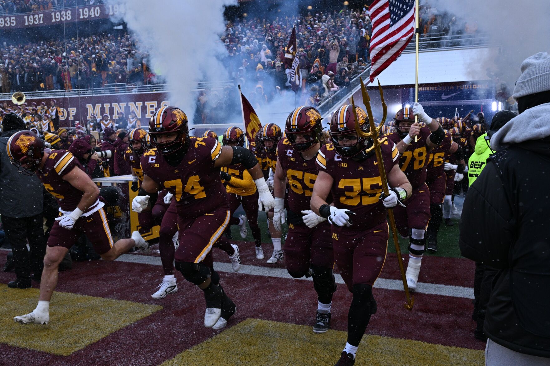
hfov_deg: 56.5
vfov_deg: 39.4
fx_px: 512
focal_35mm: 34
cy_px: 183
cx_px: 275
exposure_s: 1/1250
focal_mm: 33.5
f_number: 6.3
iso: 1250
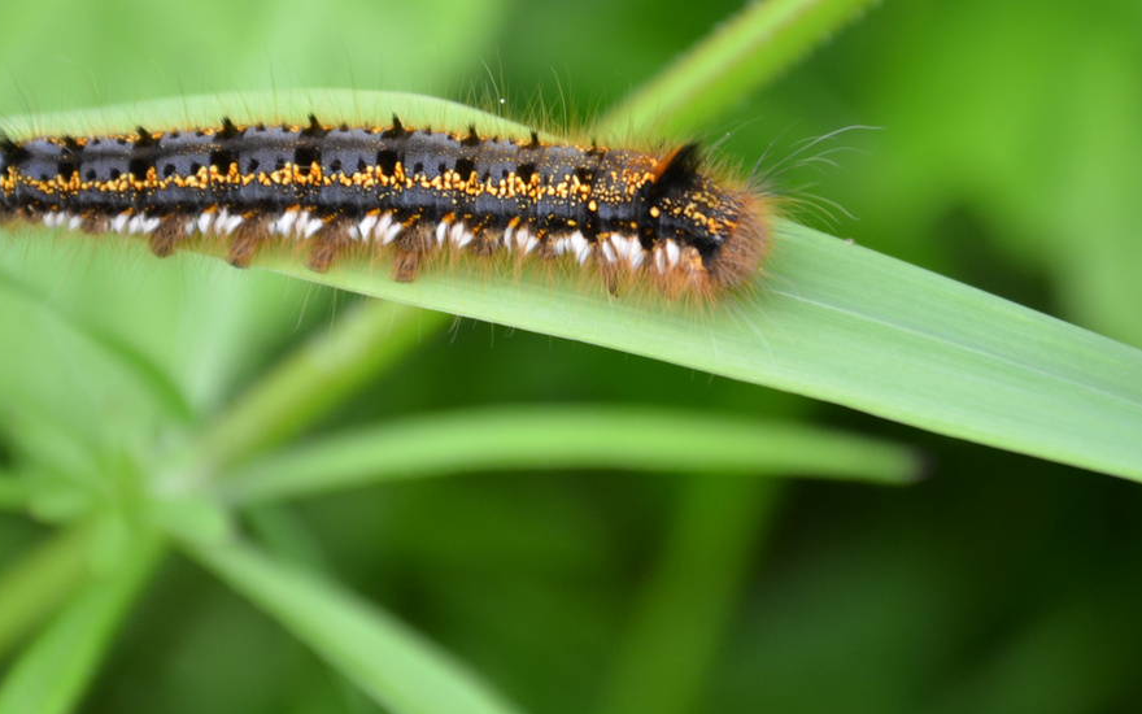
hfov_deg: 7.1
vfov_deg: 4.4
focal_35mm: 297
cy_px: 213
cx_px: 590
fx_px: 9242
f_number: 6.3
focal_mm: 105
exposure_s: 1/100
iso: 250
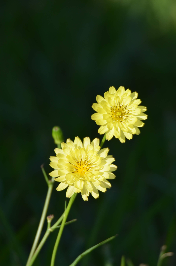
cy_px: 133
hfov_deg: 1.5
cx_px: 88
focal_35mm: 900
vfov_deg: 2.3
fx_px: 6629
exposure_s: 1/500
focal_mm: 600
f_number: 6.3
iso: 200
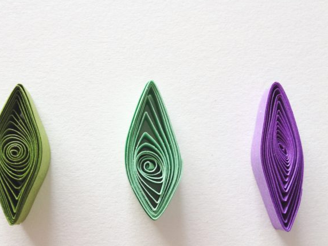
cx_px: 145
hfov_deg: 40.4
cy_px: 149
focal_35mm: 47
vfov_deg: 30.8
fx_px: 445
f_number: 2.4
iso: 64
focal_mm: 4.28
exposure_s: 1/60
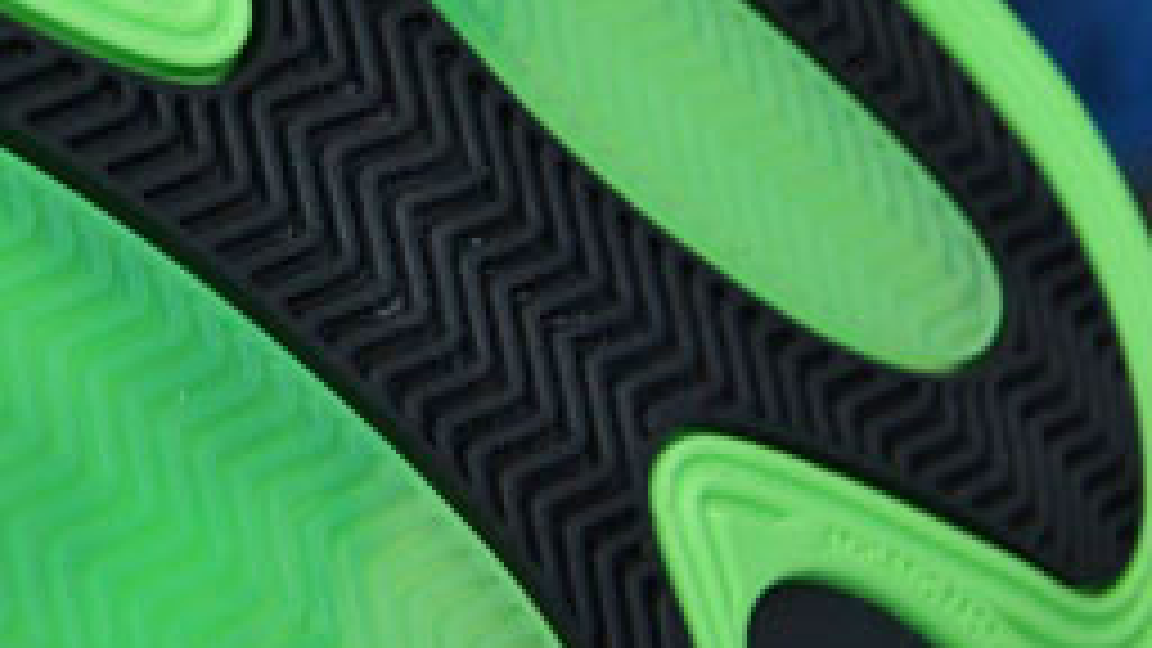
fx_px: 4338
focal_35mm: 142
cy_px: 277
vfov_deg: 8.5
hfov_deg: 15.0
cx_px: 117
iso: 1600
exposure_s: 1/30
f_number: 5
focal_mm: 40
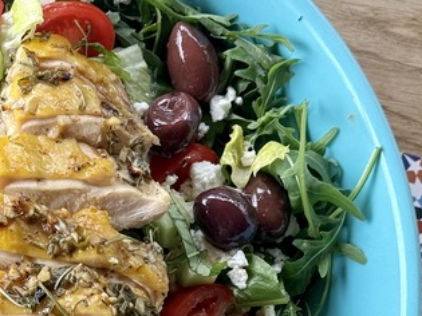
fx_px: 1499
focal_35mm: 123
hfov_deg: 15.4
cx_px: -94
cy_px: 268
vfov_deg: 12.0
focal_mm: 6.76
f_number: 1.78
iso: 64
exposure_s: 1/331
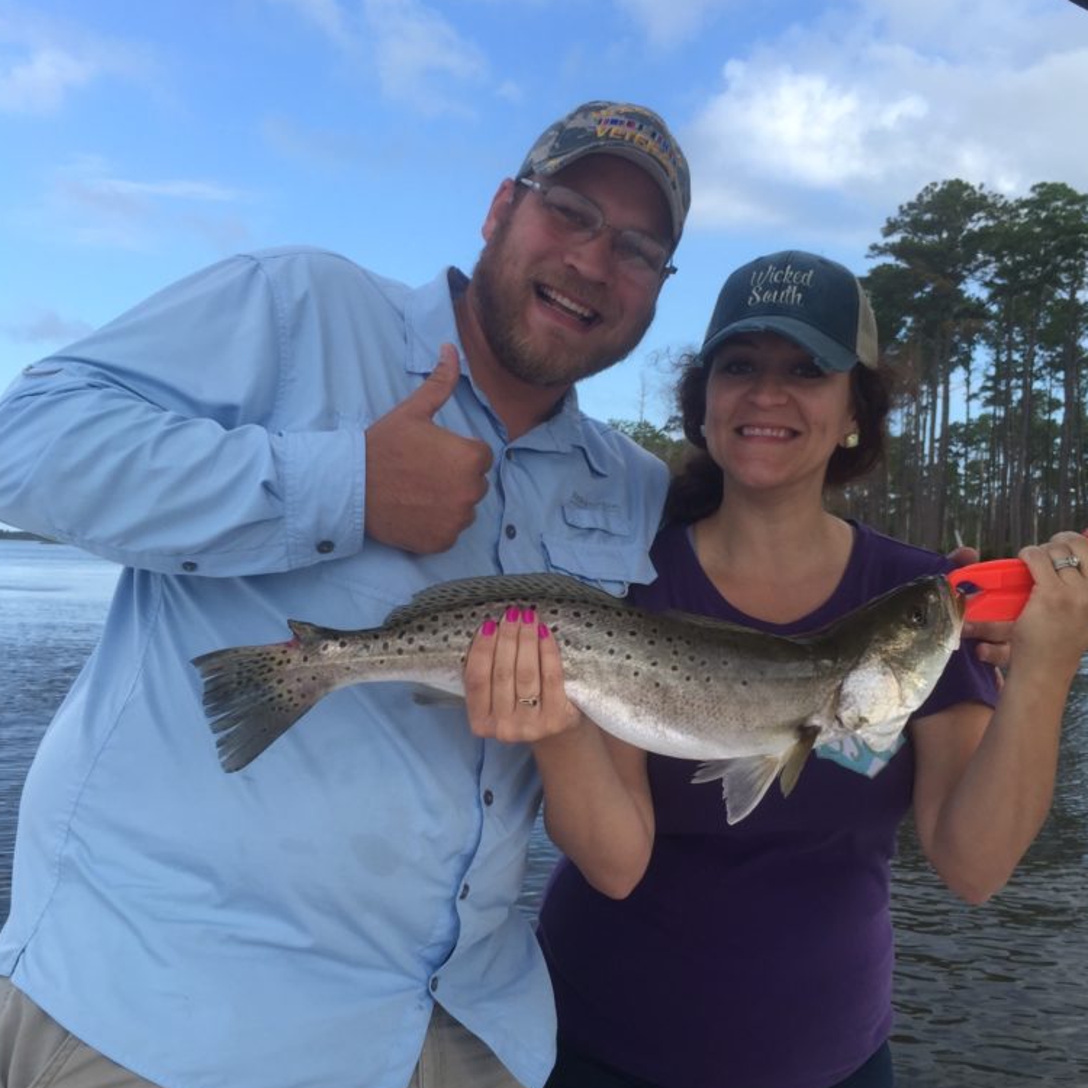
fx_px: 1245
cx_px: 543
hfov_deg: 47.2
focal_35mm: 35
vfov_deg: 47.1
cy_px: 622
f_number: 2.2
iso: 32
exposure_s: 1/746
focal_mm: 4.15
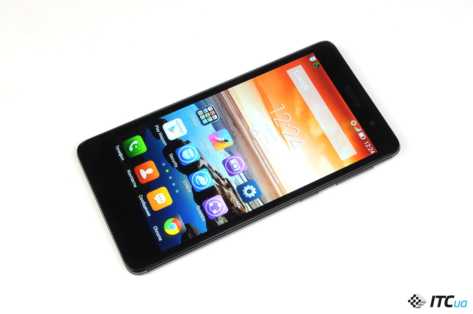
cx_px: 236
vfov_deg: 26.4
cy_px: 157
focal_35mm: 51
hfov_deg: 38.9
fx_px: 669
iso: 200
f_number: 18
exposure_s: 1/1.3
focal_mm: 34
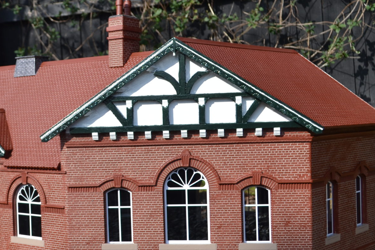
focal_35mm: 71
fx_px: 739
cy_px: 121
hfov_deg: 27.5
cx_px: 43
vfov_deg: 19.2
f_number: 5.6
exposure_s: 1/125
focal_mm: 22
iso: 100
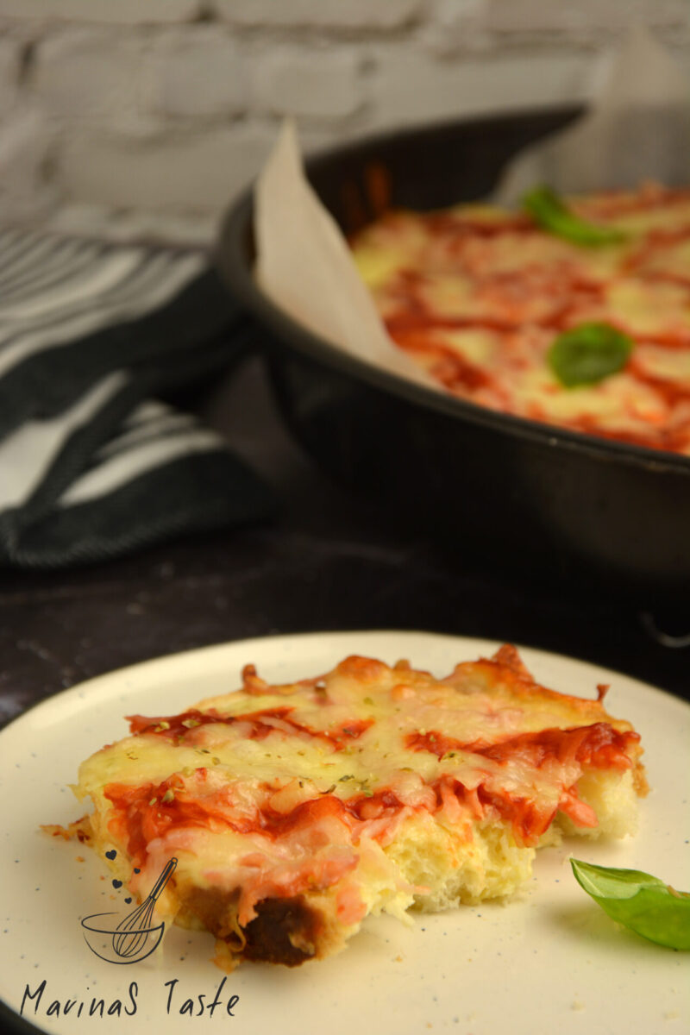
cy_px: 518
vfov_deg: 23.4
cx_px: 345
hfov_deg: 15.7
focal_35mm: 87
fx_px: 2501
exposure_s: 1/40
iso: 100
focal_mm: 58
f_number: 6.3
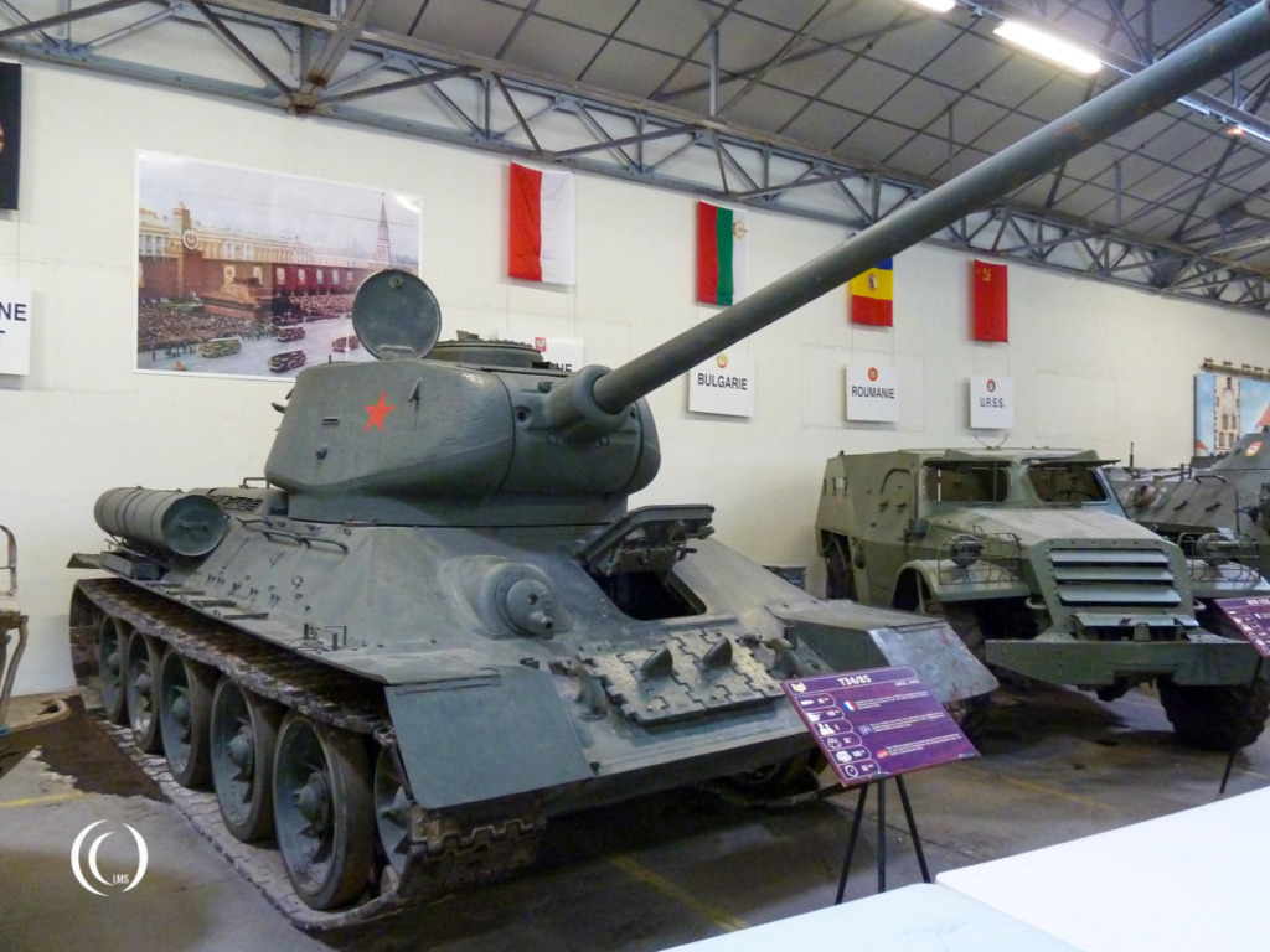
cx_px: 635
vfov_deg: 54.9
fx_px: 917
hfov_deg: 69.4
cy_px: 476
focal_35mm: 25
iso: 400
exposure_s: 1/13
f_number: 3.3
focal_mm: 4.1
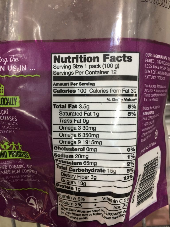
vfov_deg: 61.7
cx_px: 85
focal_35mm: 29
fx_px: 190
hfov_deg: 48.2
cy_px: 114
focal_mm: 4.15
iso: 100
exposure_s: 1/30
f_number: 2.2
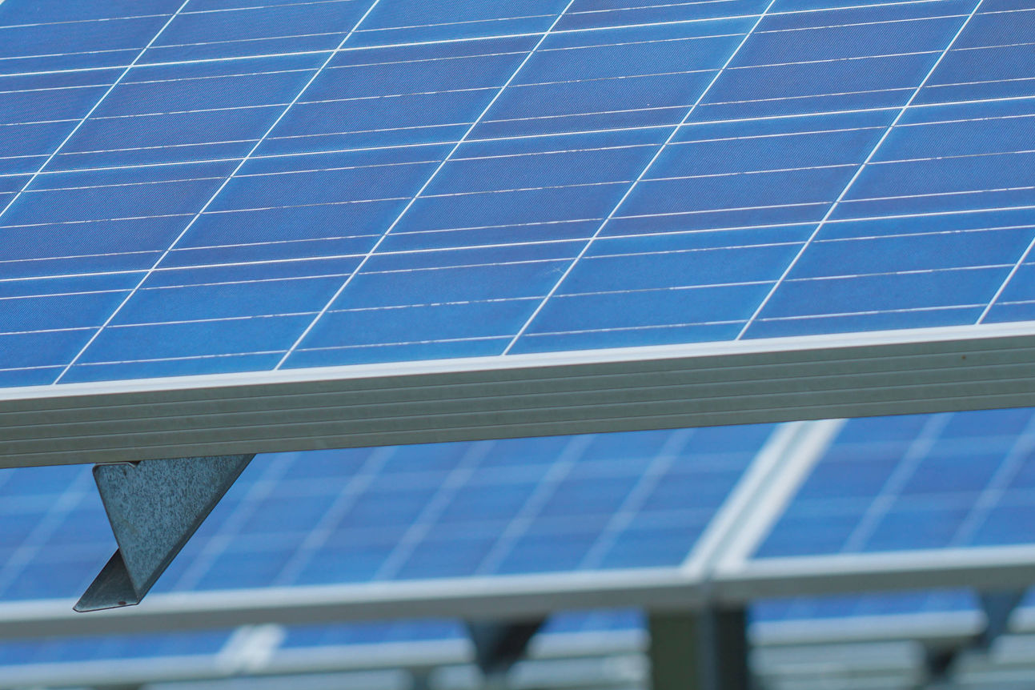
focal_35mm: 291
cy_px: 163
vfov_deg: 4.7
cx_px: 229
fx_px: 8366
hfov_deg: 7.1
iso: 100
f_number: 4
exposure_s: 1/640
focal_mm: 100
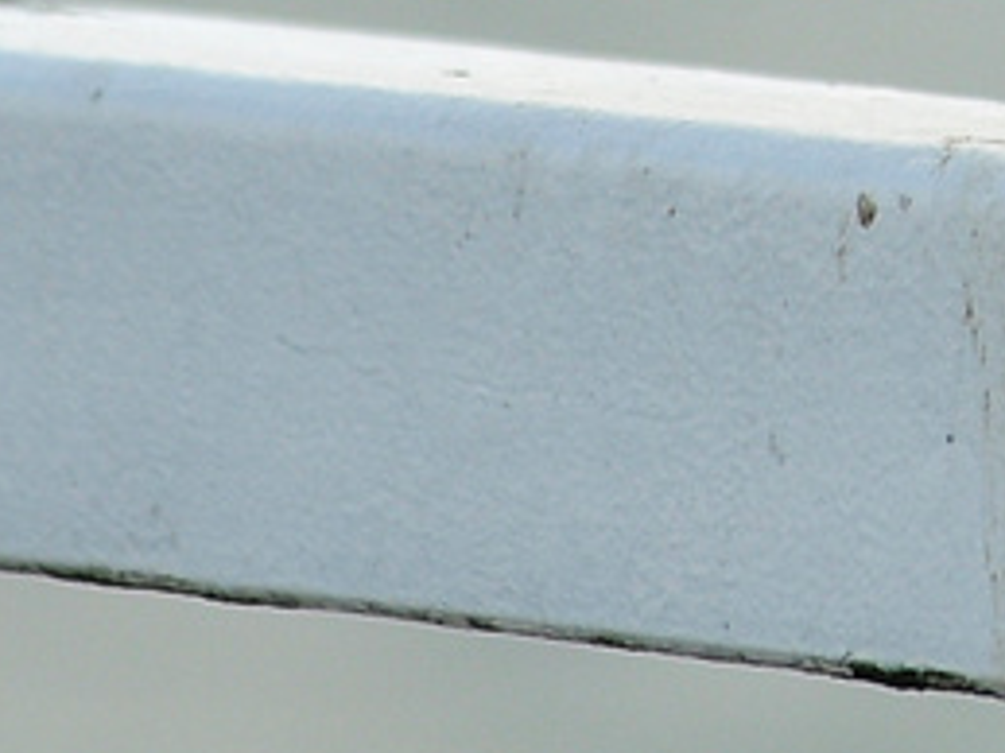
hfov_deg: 1.1
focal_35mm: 1807
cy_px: -1161
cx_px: 1991
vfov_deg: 0.8
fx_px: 52438
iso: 200
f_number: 4.5
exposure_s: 1/1250
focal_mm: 200
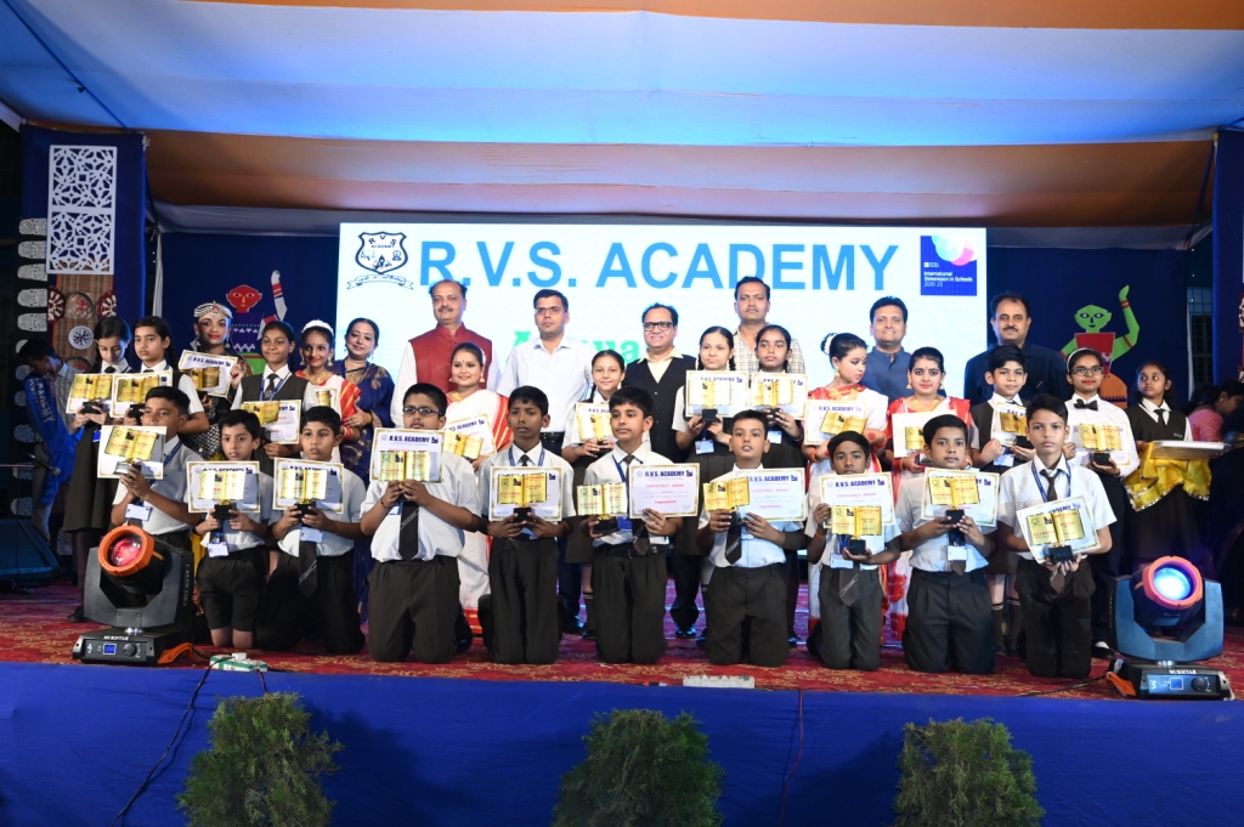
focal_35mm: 34
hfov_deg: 55.1
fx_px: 1191
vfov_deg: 38.3
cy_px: 414
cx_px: 622
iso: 2500
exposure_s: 1/200
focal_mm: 34.5
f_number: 6.3
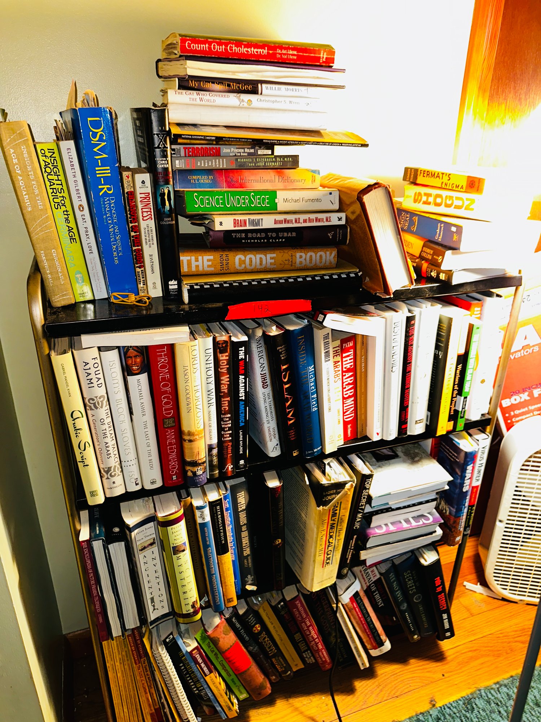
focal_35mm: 24
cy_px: 361
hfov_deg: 56.8
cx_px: 270
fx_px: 500
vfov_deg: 71.6
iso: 100
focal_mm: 6.86
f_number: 1.78
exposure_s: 1/15
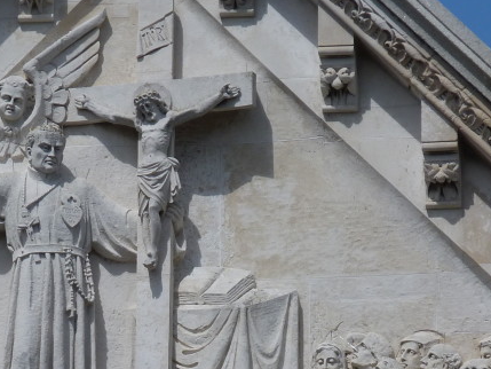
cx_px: 133
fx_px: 9421
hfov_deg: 3.0
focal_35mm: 664
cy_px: 343
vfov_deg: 2.2
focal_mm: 50
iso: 80
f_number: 5.6
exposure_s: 1/640
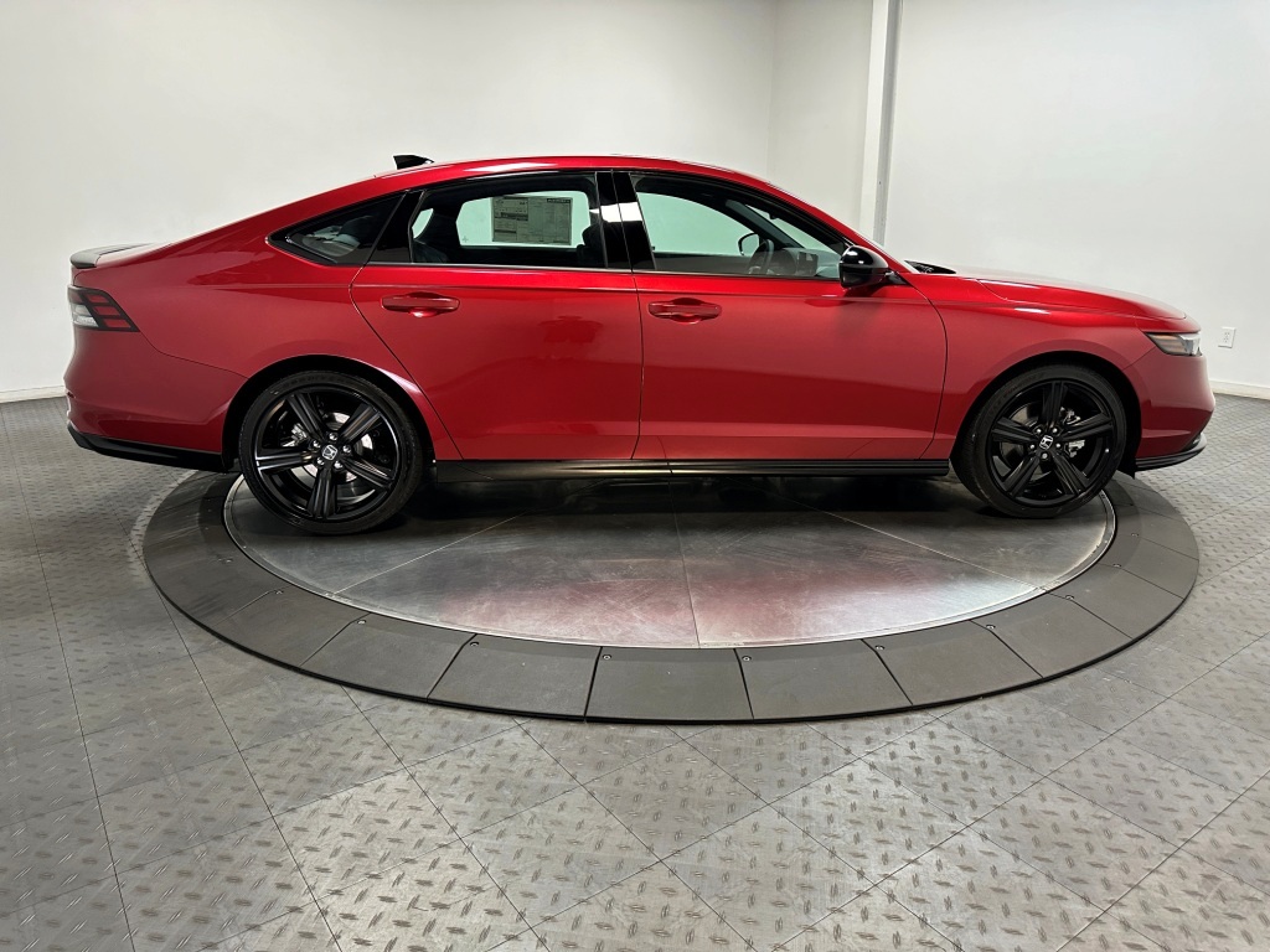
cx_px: 635
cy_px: 476
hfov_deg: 71.6
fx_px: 881
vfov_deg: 56.8
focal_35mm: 24
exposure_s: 1/60
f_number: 1.78
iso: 400
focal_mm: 6.86
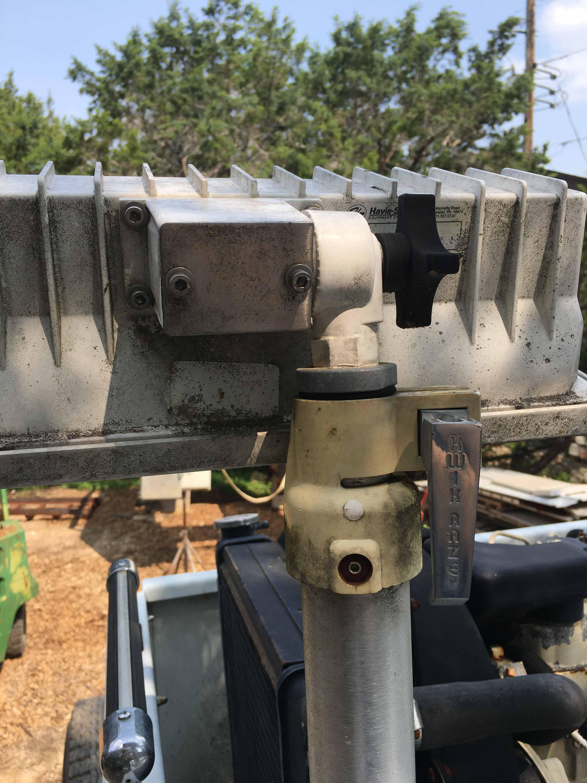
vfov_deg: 61.7
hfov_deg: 48.2
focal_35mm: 29
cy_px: 392
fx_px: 656
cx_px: 294
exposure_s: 1/793
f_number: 2.2
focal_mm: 4.15
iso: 25
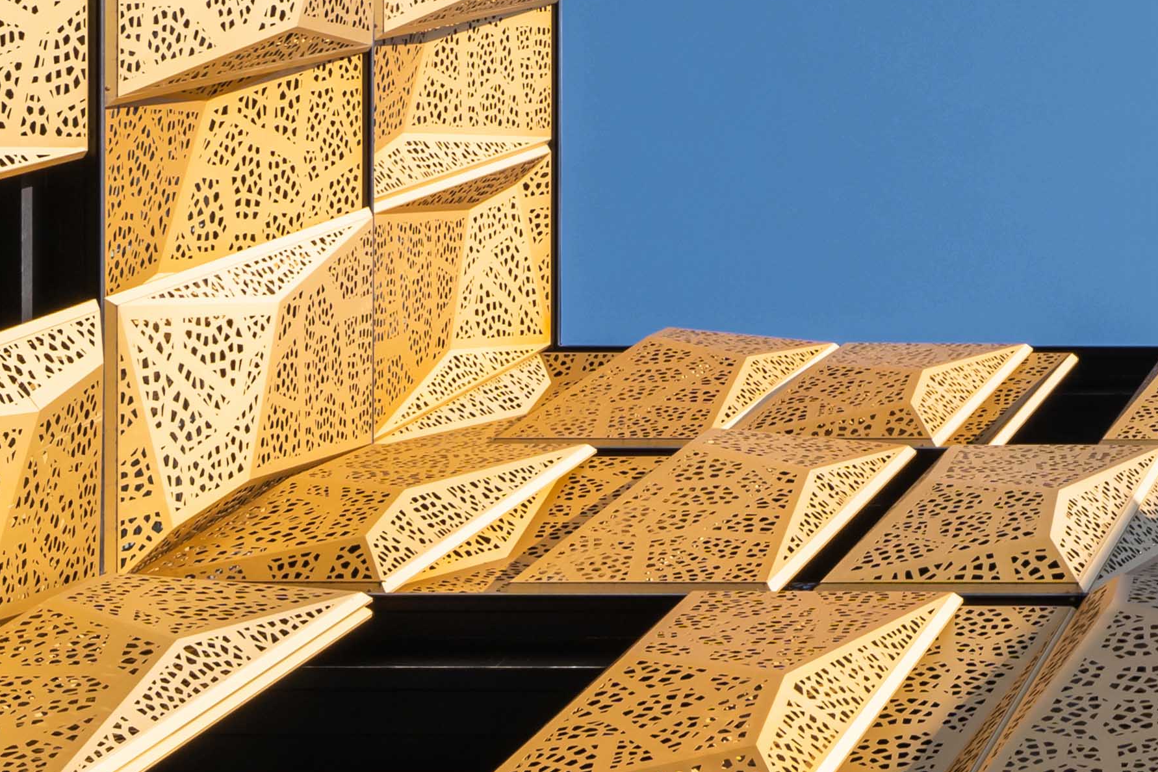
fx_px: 2830
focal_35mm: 88
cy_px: 333
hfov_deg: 20.5
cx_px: 1618
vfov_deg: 15.5
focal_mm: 19
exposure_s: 1/200
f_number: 11
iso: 200
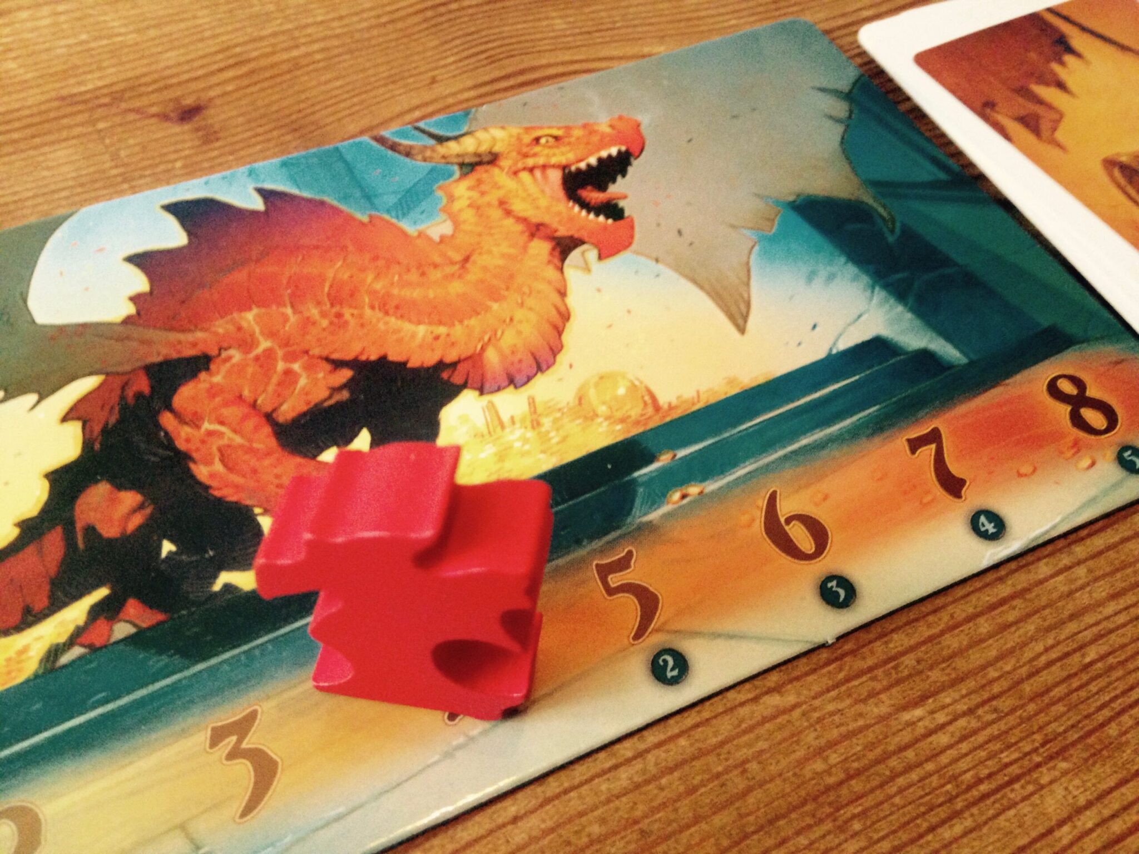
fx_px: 1086
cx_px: 570
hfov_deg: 55.4
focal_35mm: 33
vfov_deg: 42.9
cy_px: 427
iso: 400
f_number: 2.4
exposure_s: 1/20
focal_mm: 4.12
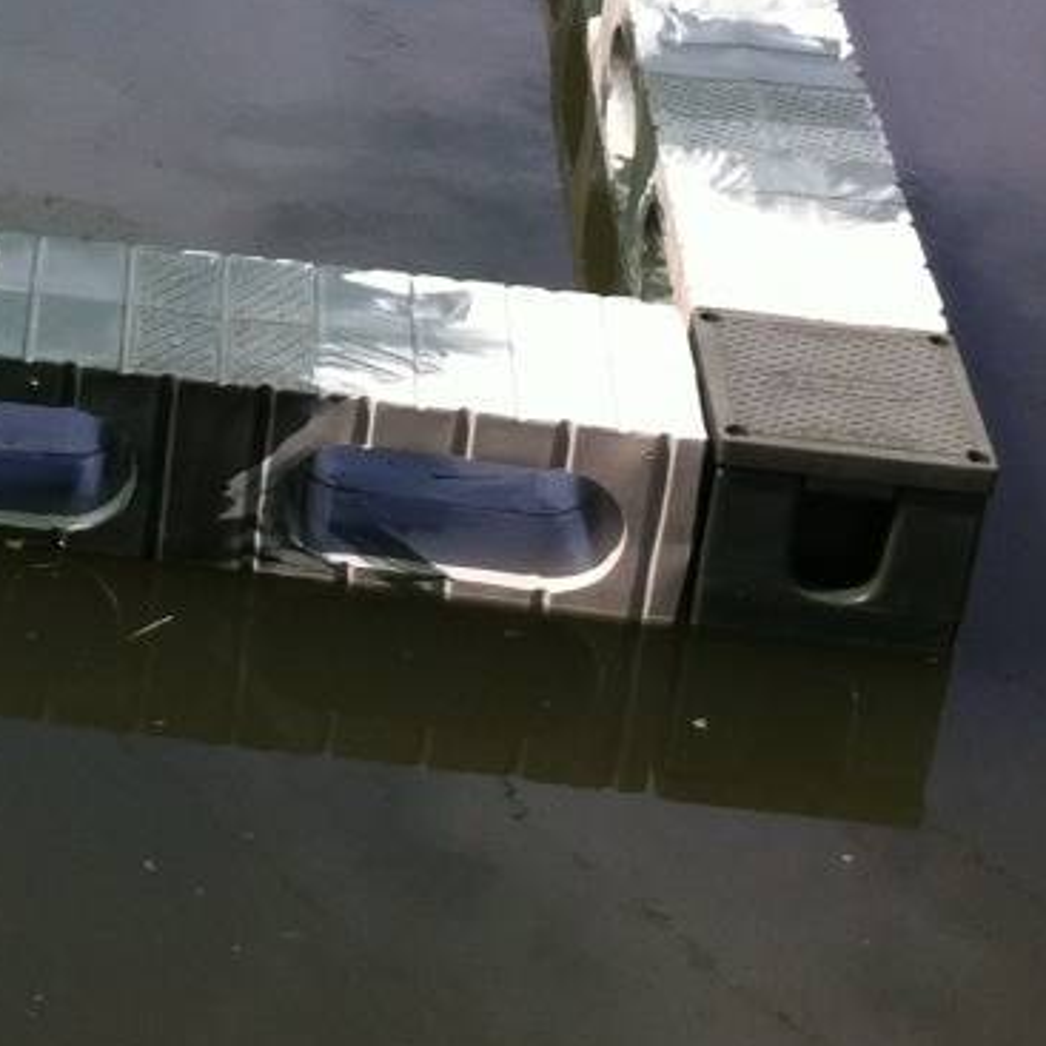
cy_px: -3
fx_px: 3726
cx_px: -362
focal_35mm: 109
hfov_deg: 15.2
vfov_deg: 15.7
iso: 80
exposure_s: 1/794
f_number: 2.8
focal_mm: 3.85
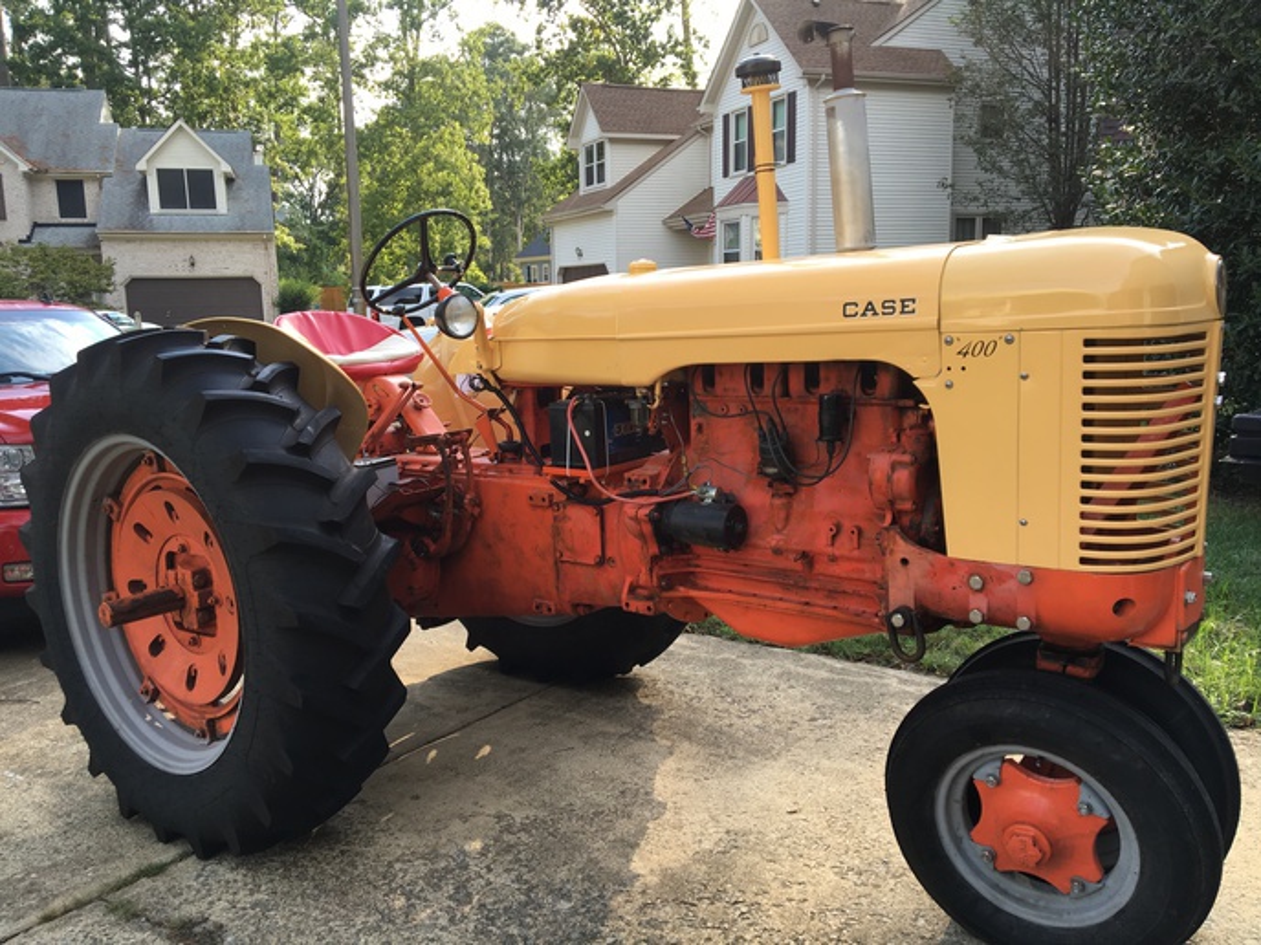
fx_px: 1056
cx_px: 630
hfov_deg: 61.7
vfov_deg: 48.2
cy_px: 472
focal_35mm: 29
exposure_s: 1/245
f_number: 2.2
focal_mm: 4.15
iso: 25
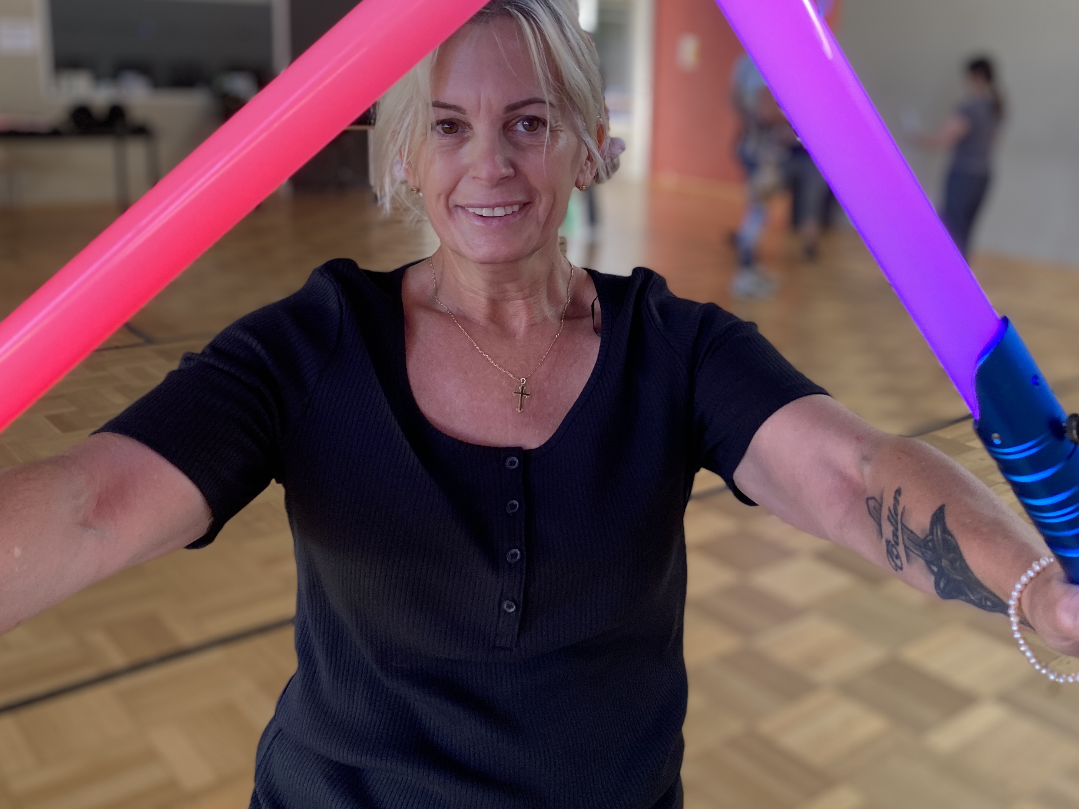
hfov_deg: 51.1
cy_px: 324
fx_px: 1122
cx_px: 636
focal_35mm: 36
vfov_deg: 39.5
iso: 100
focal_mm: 4.25
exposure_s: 1/74
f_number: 1.8
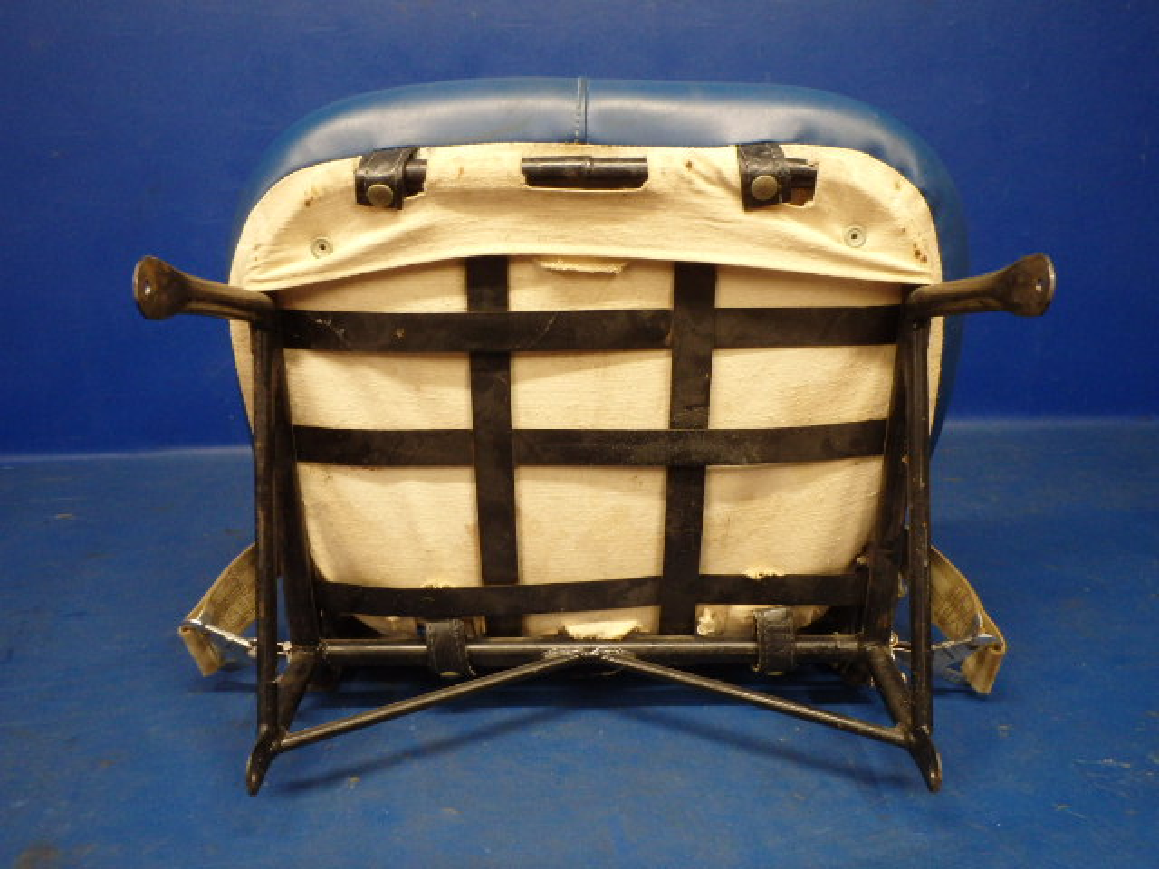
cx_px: 580
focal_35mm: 28
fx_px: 937
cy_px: 434
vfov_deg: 49.7
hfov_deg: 63.4
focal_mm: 5
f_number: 3.9
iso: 500
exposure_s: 1/30
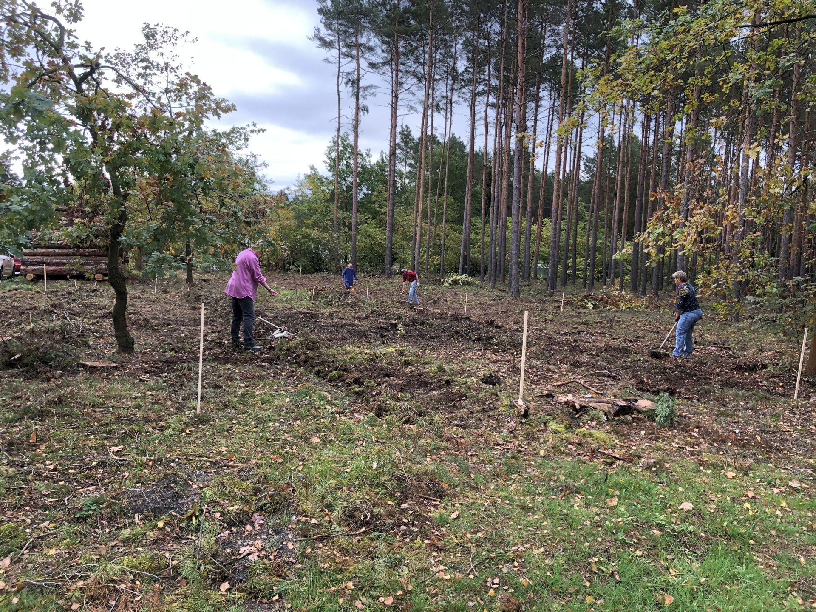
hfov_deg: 63.4
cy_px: 306
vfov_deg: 49.7
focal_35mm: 28
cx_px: 408
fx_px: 660
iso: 20
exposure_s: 1/124
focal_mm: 3.99
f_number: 1.8
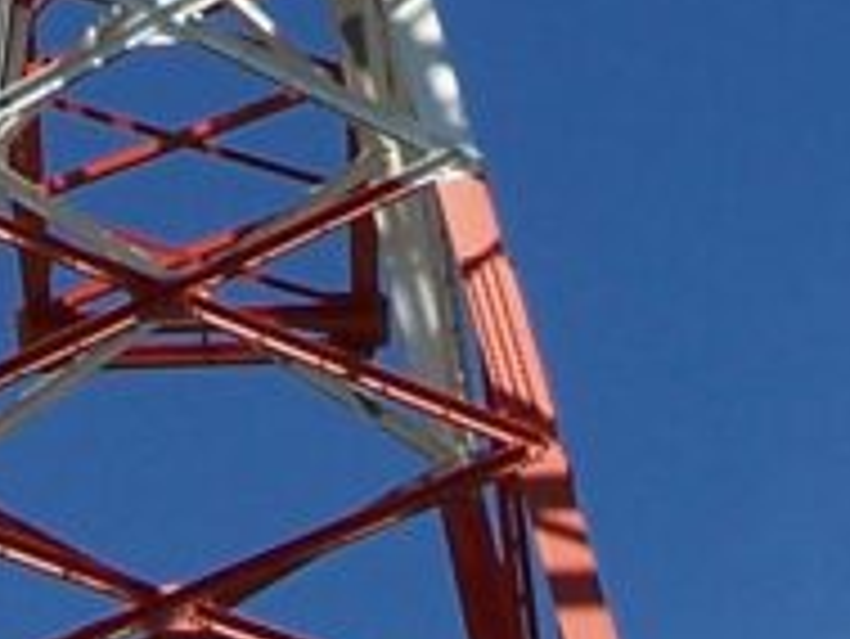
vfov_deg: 6.9
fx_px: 5062
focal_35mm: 206
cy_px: -752
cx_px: 166
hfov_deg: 9.6
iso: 80
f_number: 5.6
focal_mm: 6.3
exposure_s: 1/500
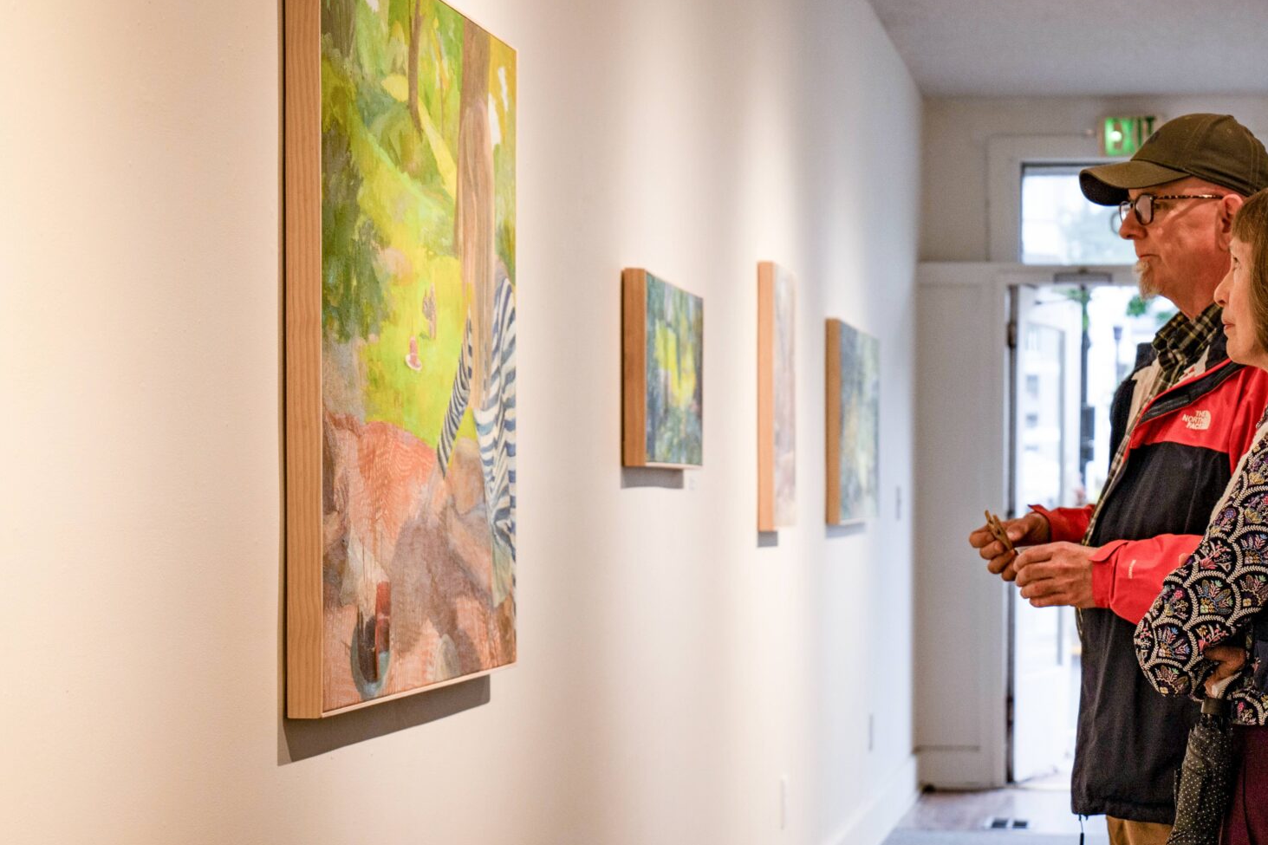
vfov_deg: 16.2
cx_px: 845
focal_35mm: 84
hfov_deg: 24.1
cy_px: 500
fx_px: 2958
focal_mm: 60
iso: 640
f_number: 5.6
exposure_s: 1/60
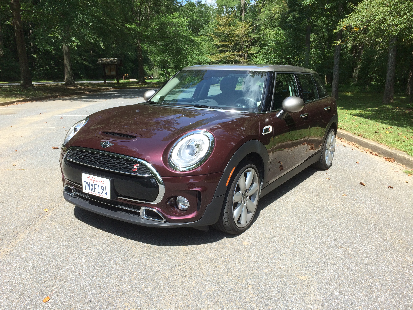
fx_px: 346
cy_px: 155
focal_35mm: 29
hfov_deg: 61.7
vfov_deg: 48.2
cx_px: 206
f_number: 2.2
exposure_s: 1/892
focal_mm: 4.15
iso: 32
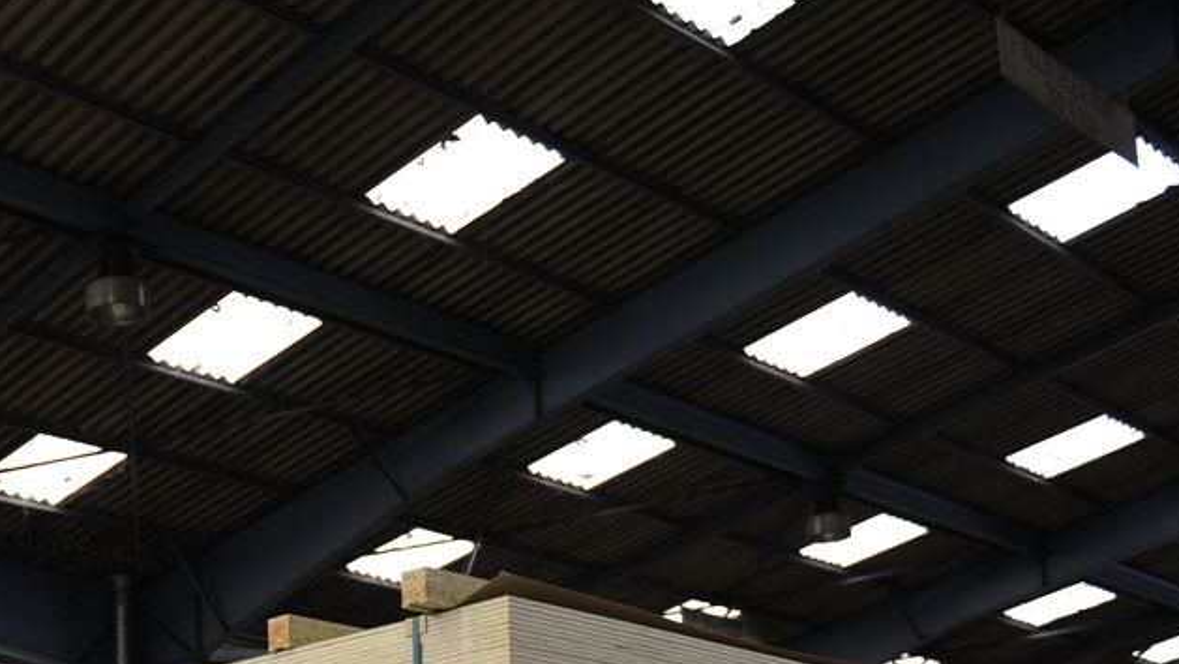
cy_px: 899
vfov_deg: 17.3
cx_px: 79
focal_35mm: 65
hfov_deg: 30.6
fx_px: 2032
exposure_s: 1/60
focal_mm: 26
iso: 640
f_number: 2.8
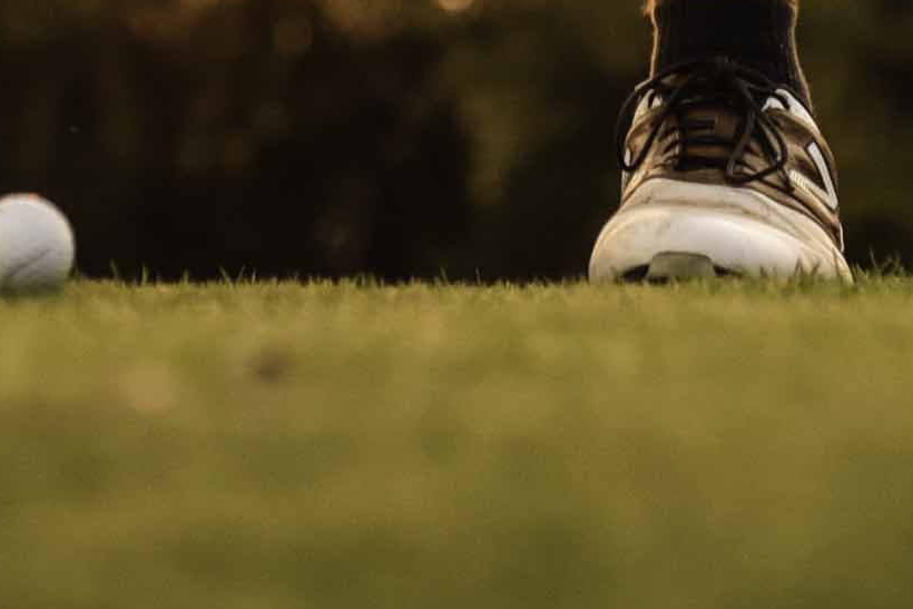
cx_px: 474
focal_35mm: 367
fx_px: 9309
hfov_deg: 5.6
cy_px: -1603
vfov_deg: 3.6
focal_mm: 50
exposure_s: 1/2000
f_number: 2.8
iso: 1000
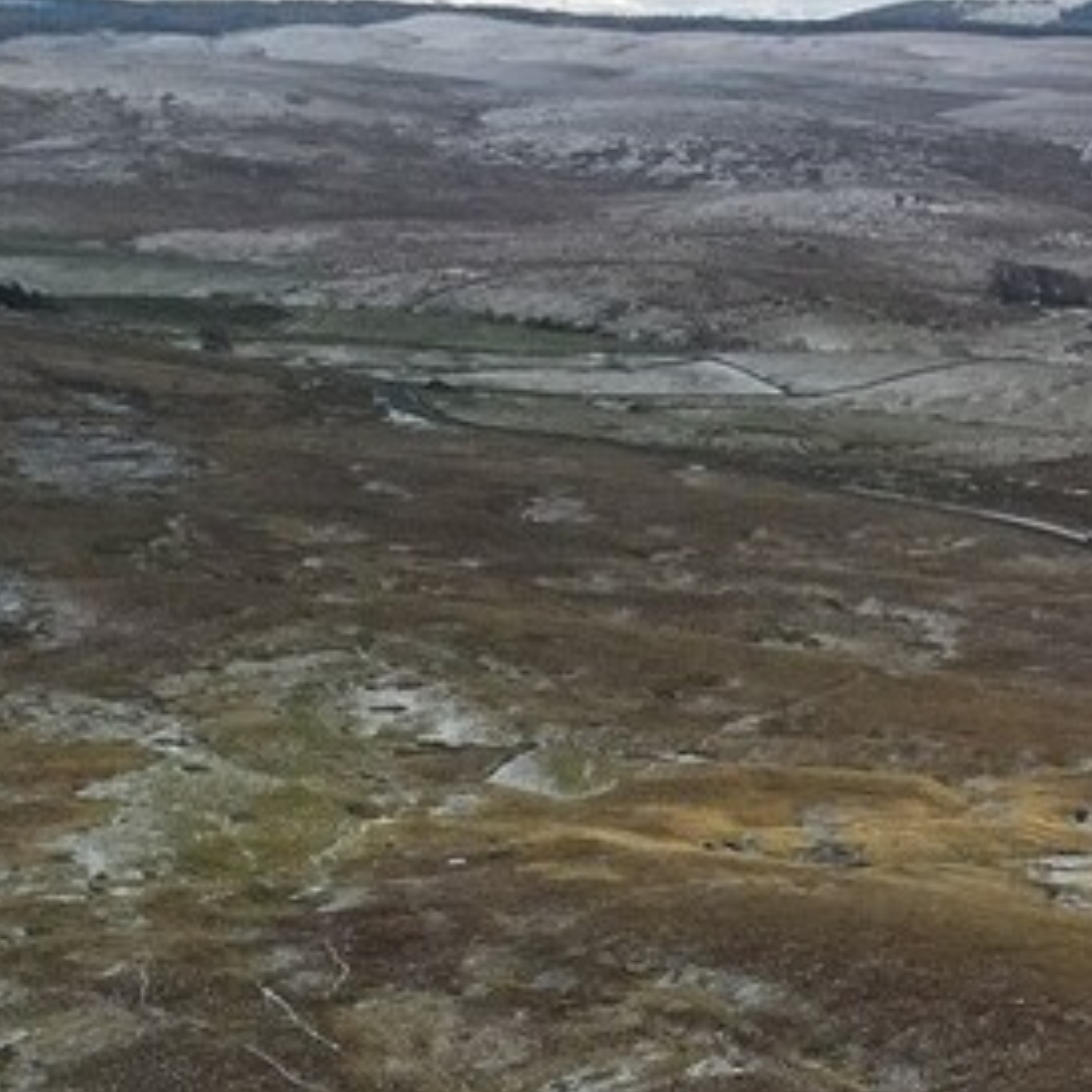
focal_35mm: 104
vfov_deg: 15.1
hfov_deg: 13.7
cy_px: 1779
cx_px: 2325
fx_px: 3712
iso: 400
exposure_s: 1/160
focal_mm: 4.5
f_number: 2.8
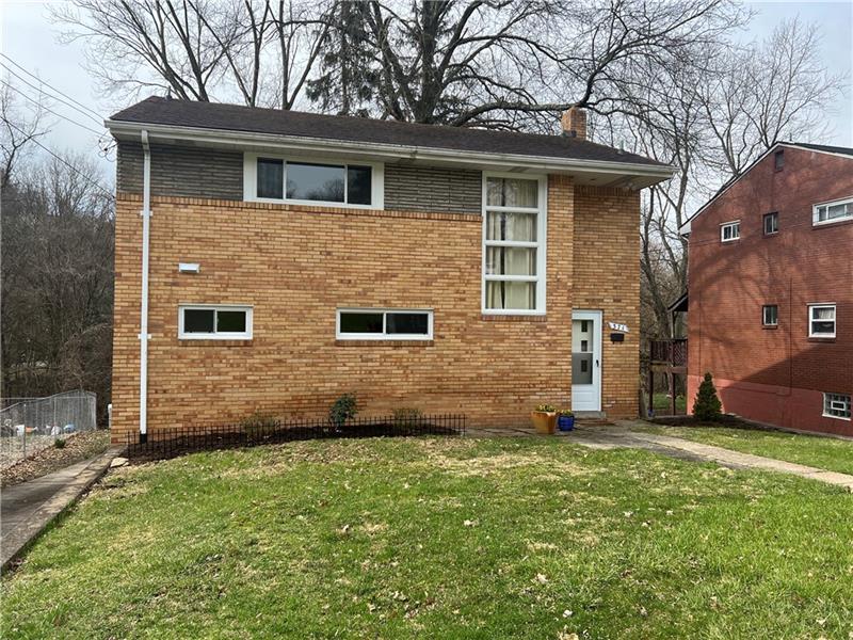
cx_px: 426
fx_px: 641
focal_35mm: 26
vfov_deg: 53.1
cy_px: 320
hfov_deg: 67.3
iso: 50
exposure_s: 1/1751
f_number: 1.5
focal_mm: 5.7
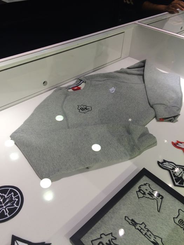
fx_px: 206
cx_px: 92
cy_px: 122
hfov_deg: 48.2
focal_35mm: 29
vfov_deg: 61.7
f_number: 2.2
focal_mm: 4.15
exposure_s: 1/120
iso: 40
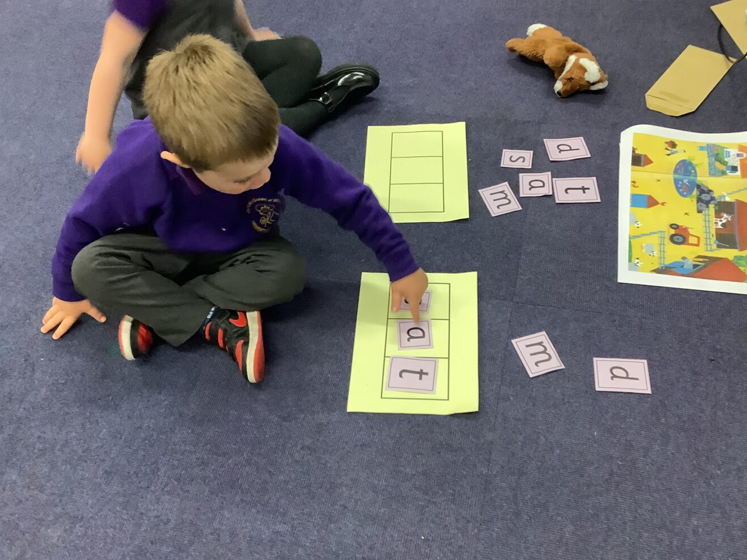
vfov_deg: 39.6
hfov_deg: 51.4
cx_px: 372
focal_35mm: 36
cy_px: 301
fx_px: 777
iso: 250
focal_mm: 3.3
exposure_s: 1/33
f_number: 2.4
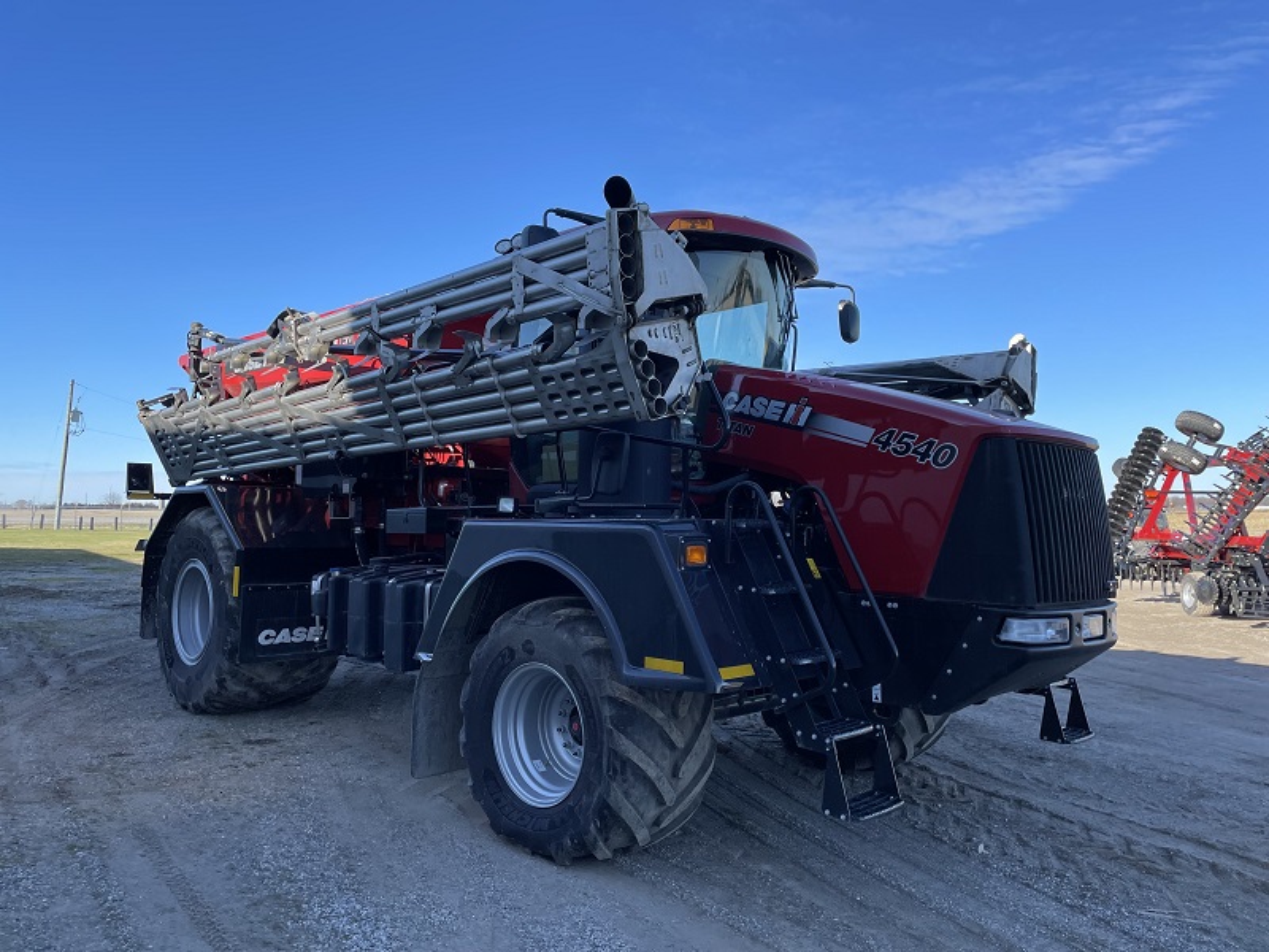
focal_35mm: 26
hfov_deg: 67.3
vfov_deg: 53.1
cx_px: 634
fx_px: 953
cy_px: 476
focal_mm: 4.2
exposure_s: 1/1453
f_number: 1.6
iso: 32
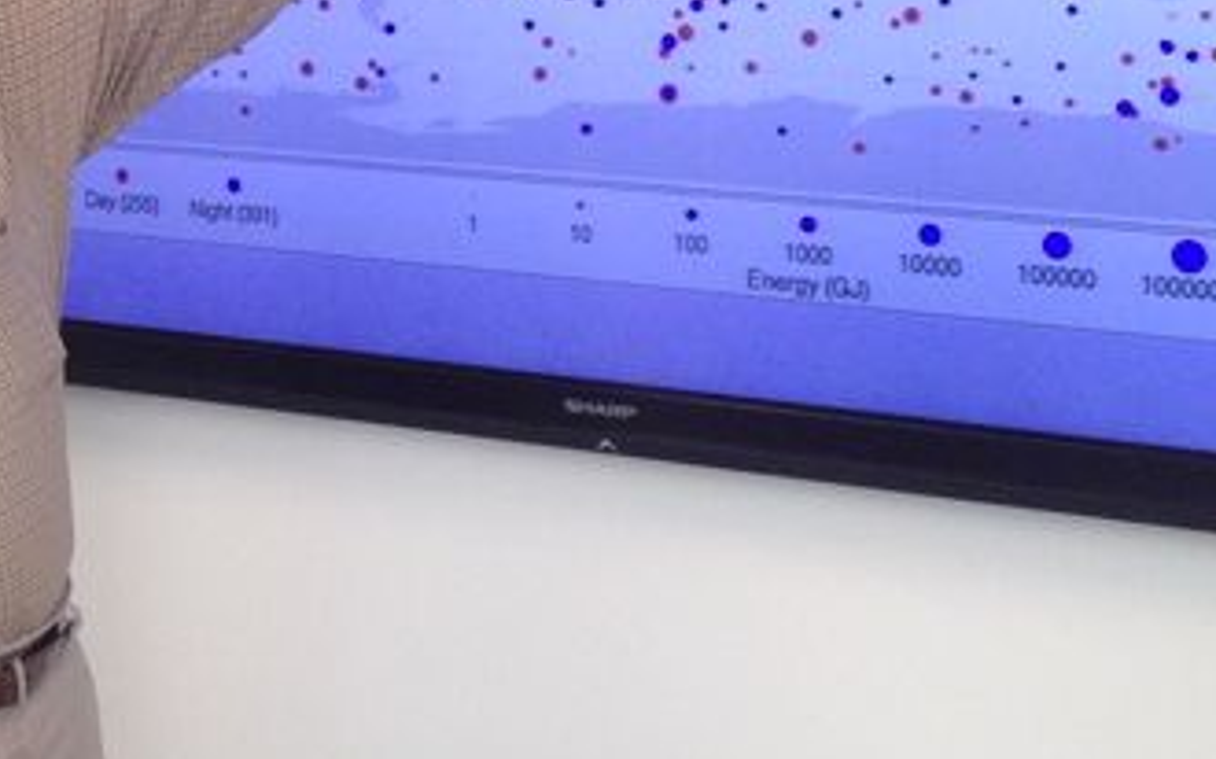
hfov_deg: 15.0
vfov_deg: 9.7
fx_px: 4472
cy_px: 103
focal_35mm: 135
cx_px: -166
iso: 50
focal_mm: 4.28
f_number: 2.4
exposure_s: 1/40
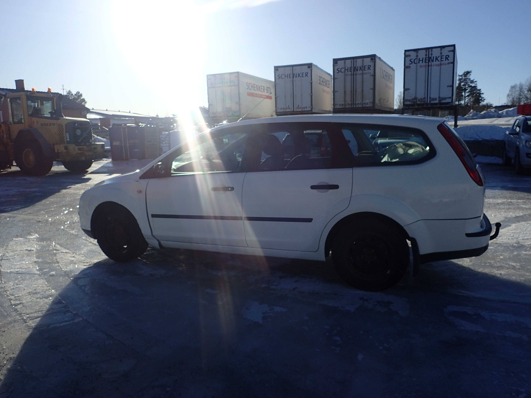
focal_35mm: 25
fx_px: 383
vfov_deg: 54.9
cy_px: 199
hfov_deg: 69.4
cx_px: 266
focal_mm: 4.5
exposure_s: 1/320
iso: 100
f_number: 8
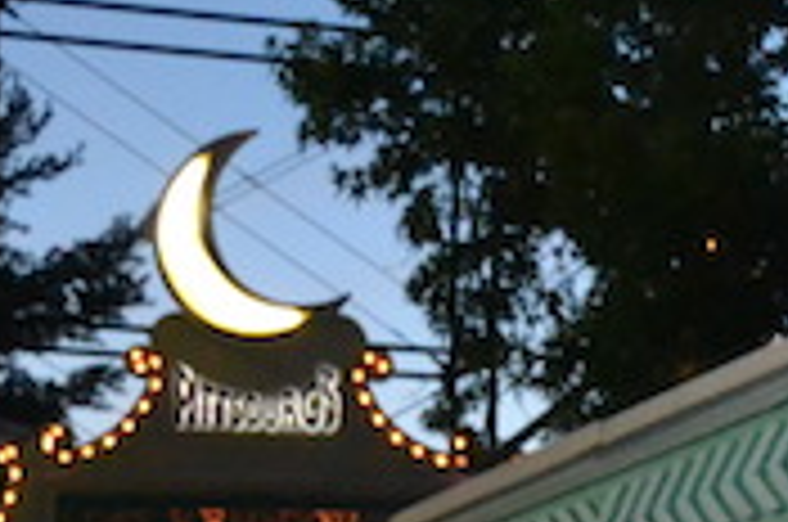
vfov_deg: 5.9
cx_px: 1211
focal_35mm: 219
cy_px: 1406
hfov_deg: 9.2
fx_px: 4785
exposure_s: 1/60
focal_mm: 26
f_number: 4
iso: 3200
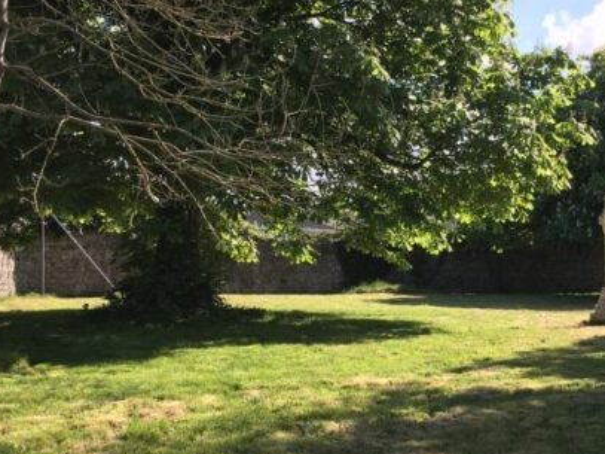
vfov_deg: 25.5
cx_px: 413
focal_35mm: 57
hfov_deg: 33.4
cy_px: 304
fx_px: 996
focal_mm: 4.15
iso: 25
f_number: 2.2
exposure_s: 1/635
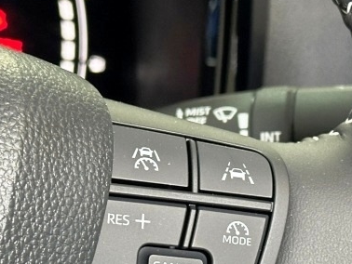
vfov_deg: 11.4
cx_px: 227
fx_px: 1323
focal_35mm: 130
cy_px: 217
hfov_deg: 15.1
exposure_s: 1/40
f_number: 1.78
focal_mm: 6.86
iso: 400
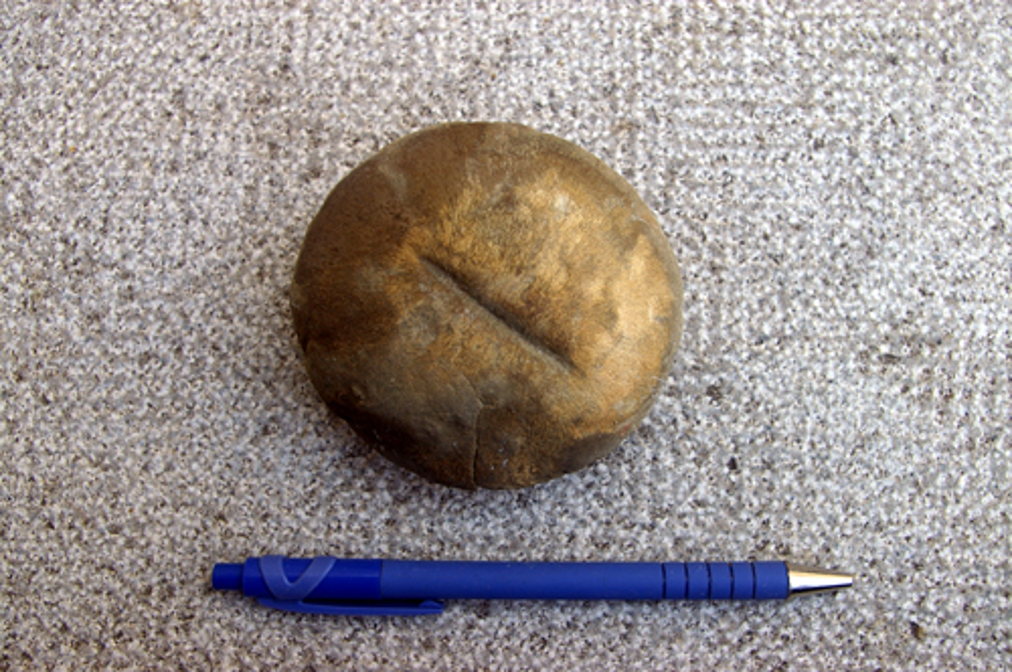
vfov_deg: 31.8
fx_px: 1179
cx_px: 506
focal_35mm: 42
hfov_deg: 46.5
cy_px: 336
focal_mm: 28
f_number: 5.6
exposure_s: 1/90
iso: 200
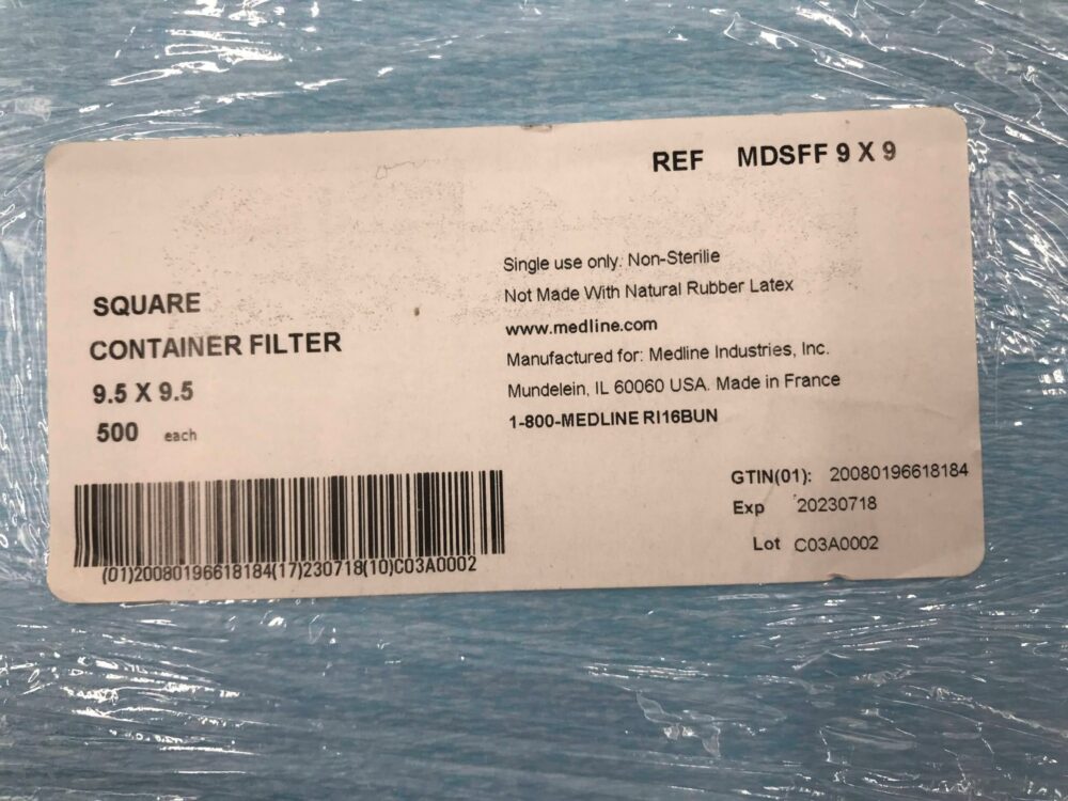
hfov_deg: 63.4
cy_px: 400
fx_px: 864
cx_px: 534
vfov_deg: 49.7
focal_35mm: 28
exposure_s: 1/120
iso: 25
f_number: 1.8
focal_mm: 3.99
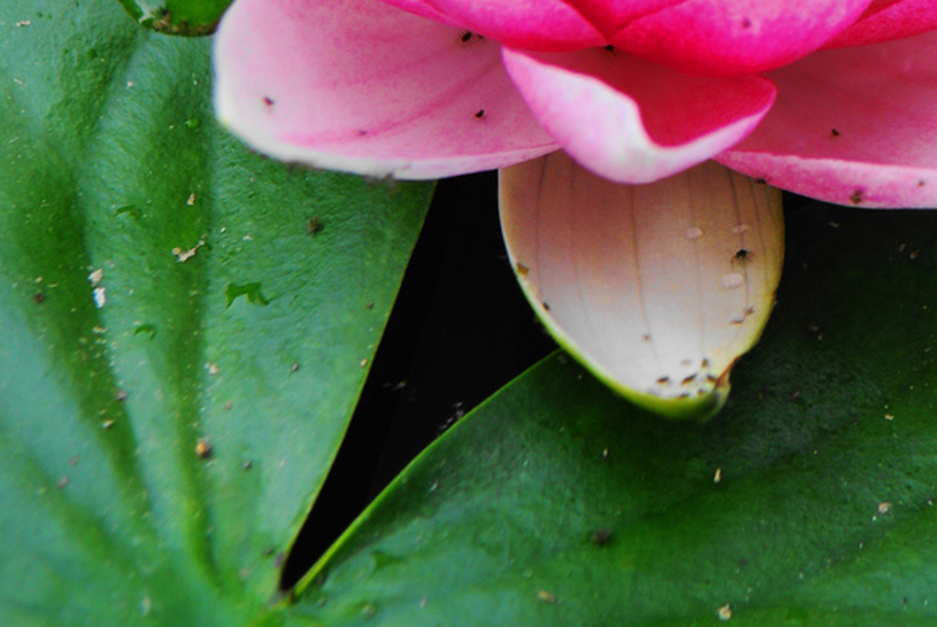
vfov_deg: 4.1
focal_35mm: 333
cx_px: 1080
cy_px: -232
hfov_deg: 6.2
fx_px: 8678
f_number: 4.5
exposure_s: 1/125
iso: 100
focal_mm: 80
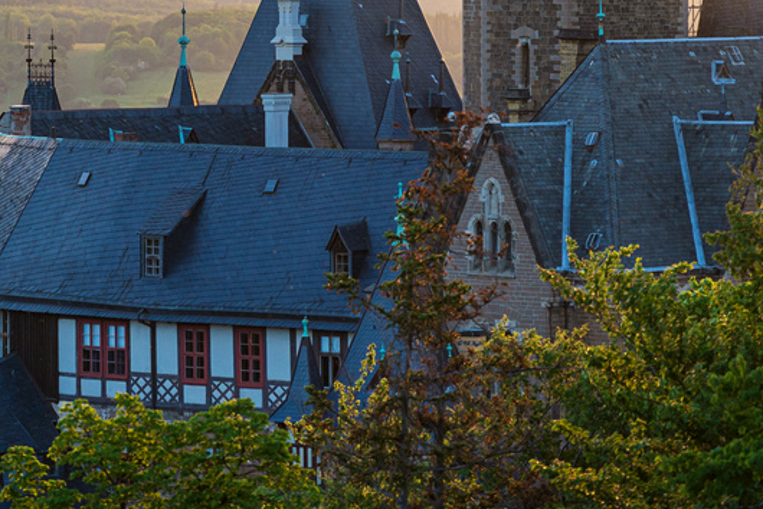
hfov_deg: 9.0
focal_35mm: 229
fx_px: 4856
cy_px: -27
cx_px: 112
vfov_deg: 6.0
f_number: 3.5
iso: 250
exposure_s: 1/400
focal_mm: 75
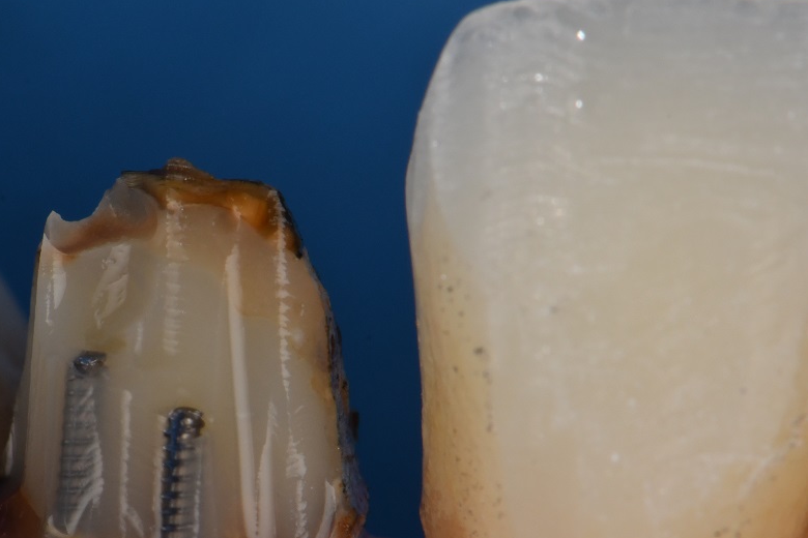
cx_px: 213
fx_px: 6104
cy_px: 407
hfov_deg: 7.6
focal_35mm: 272
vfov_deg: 5.1
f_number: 32
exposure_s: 1/160
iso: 200
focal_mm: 105
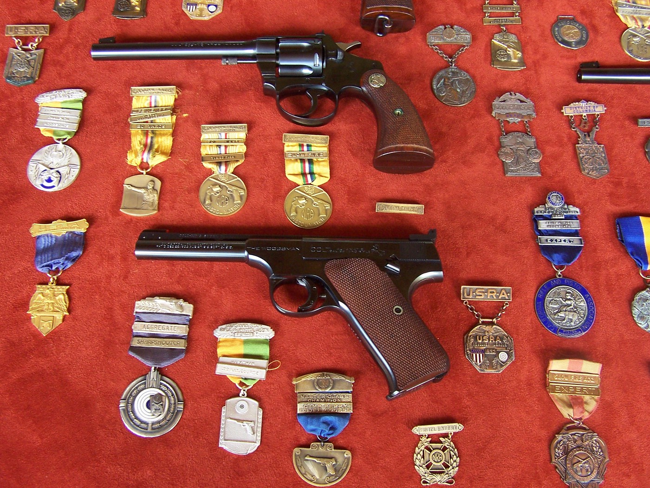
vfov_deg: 37.7
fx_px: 714
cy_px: 244
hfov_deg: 49.0
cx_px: 325
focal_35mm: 38
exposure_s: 1/30
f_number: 2.8
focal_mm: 6.3
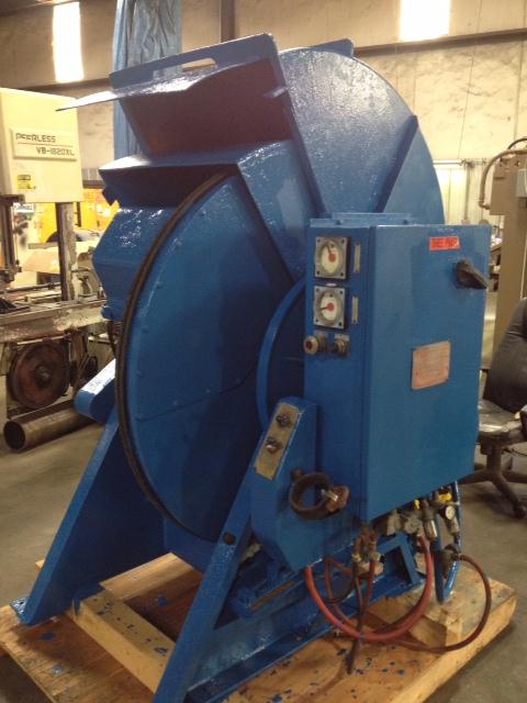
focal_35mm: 35
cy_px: 352
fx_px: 710
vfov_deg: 52.6
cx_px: 264
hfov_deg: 40.7
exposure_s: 1/20
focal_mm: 4.28
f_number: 2.4
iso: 200
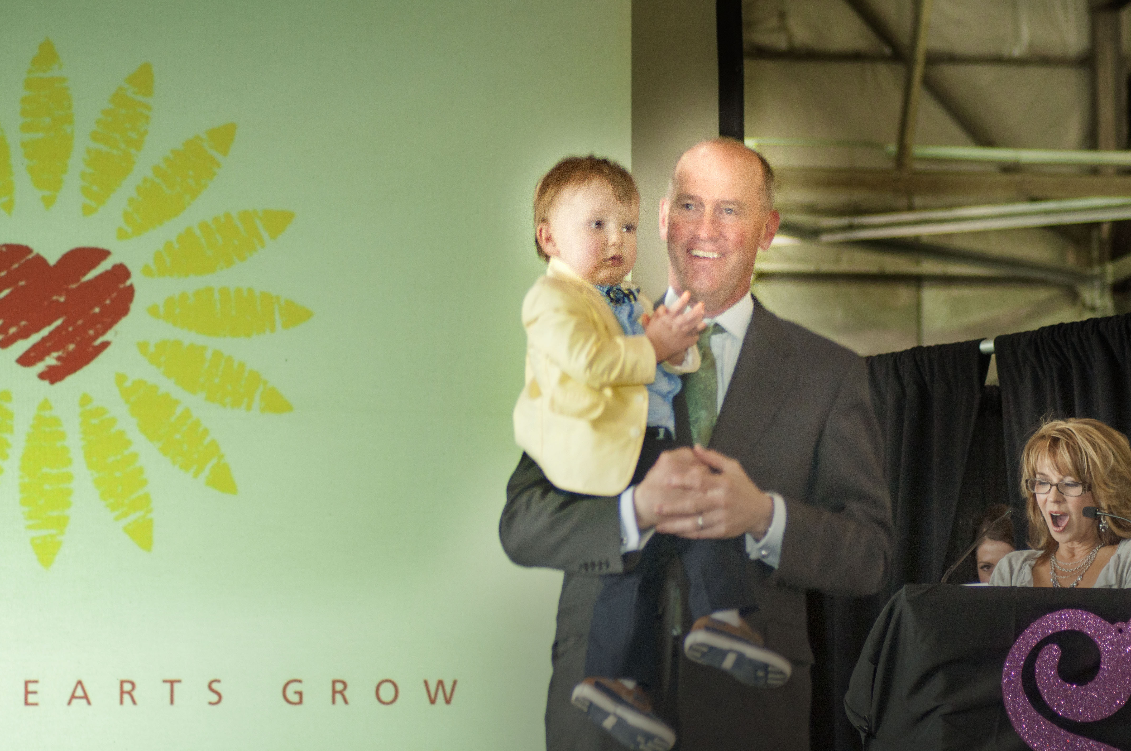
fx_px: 4471
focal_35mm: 142
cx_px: 566
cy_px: 376
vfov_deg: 9.6
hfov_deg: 14.4
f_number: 4.5
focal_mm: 95
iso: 320
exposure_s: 1/60
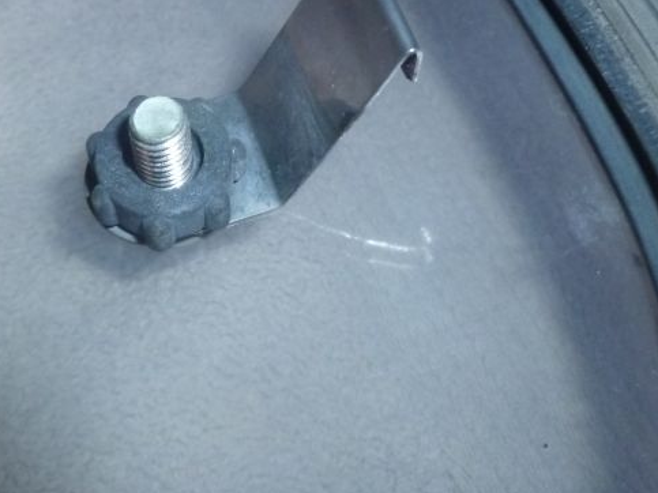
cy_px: 124
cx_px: 234
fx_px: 931
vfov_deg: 29.2
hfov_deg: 38.6
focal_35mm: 49
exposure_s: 1/60
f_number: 3.3
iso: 400
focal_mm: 5
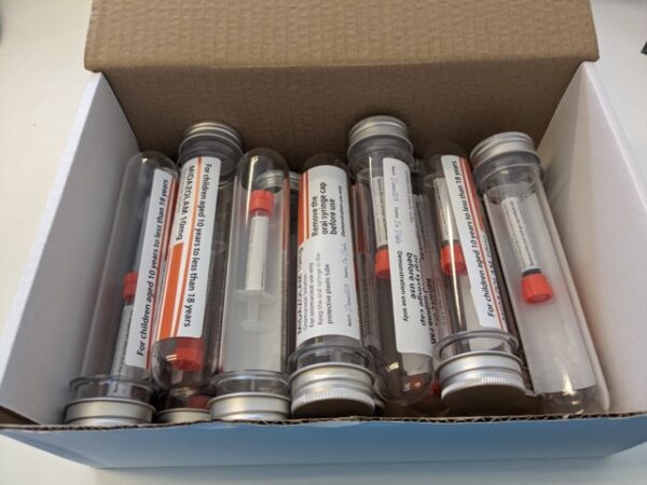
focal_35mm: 27
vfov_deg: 51.4
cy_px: 242
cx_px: 324
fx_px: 505
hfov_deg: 65.3
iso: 54
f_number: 1.73
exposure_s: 1/110
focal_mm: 4.38
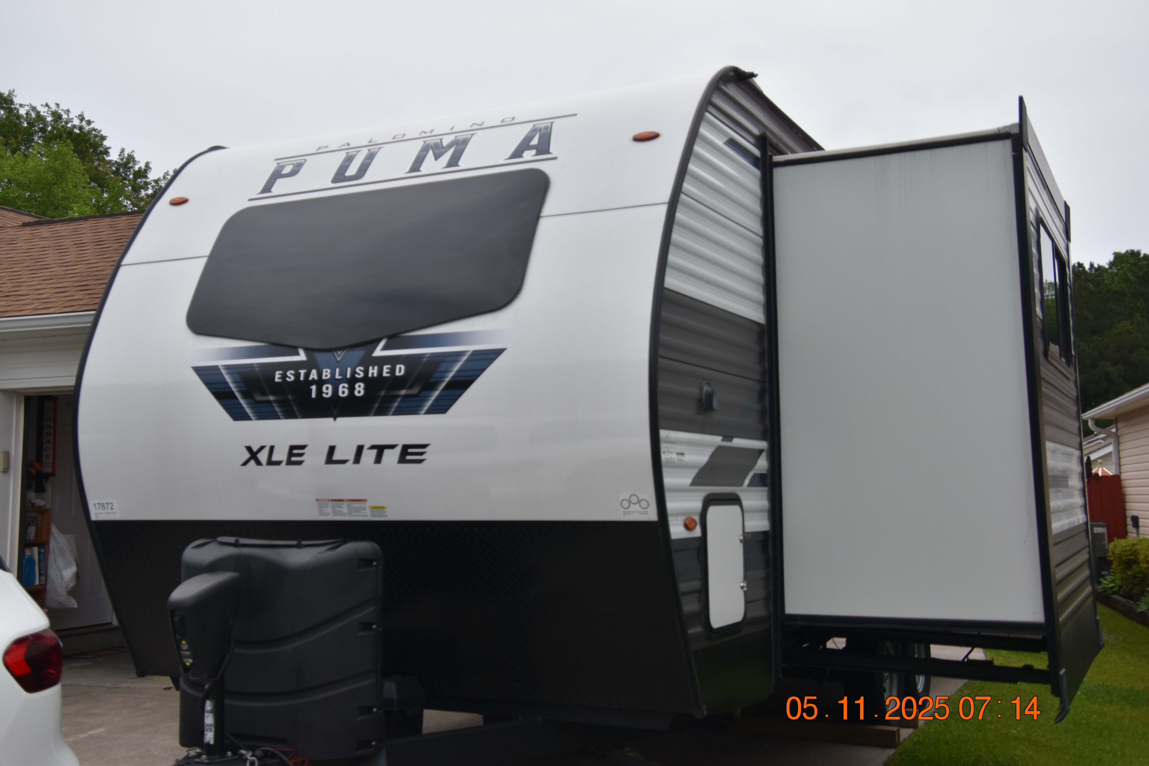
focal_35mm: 40
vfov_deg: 33.0
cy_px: 383
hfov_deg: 47.9
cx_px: 574
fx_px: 1293
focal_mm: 27
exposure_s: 1/250
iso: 400
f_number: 4
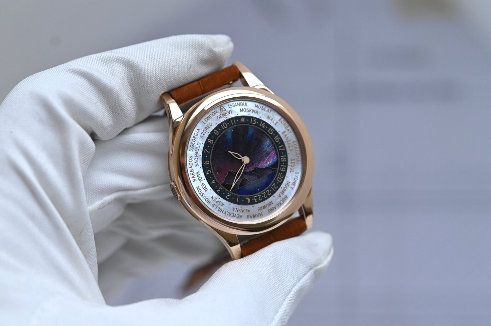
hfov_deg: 33.4
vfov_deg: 22.6
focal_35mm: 60
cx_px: 246
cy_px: 163
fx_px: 818
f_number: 5
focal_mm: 60
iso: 400
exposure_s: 1/400
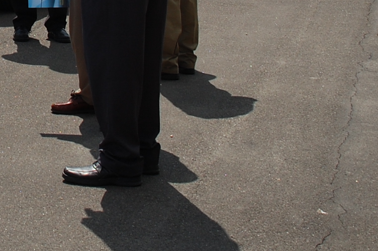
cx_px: -78
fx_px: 1321
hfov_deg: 15.7
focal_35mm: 126
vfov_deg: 10.5
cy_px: -118
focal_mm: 28
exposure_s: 1/320
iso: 200
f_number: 9
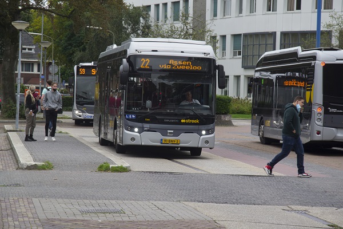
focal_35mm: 158
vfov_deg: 8.7
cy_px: 114
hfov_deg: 13.0
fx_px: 1501
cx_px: 172
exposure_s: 1/160
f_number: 13
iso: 400
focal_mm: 105
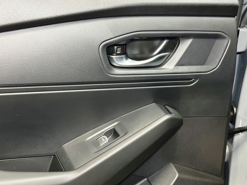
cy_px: 92
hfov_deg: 39.7
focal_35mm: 48
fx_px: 343
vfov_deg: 30.3
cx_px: 124
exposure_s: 1/24
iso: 640
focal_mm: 6.86
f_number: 1.78
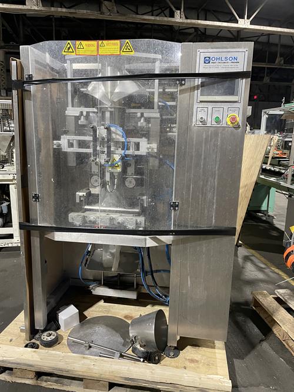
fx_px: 295
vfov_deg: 67.3
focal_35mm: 26
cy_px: 196
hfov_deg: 53.0
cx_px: 147
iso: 500
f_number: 1.6
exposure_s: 1/60
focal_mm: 4.2
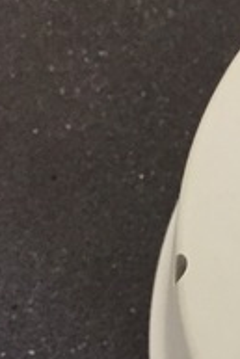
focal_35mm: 103
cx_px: 575
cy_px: 304
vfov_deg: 19.5
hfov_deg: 11.2
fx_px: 1028
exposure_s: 1/25
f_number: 2.2
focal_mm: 4.15
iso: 250
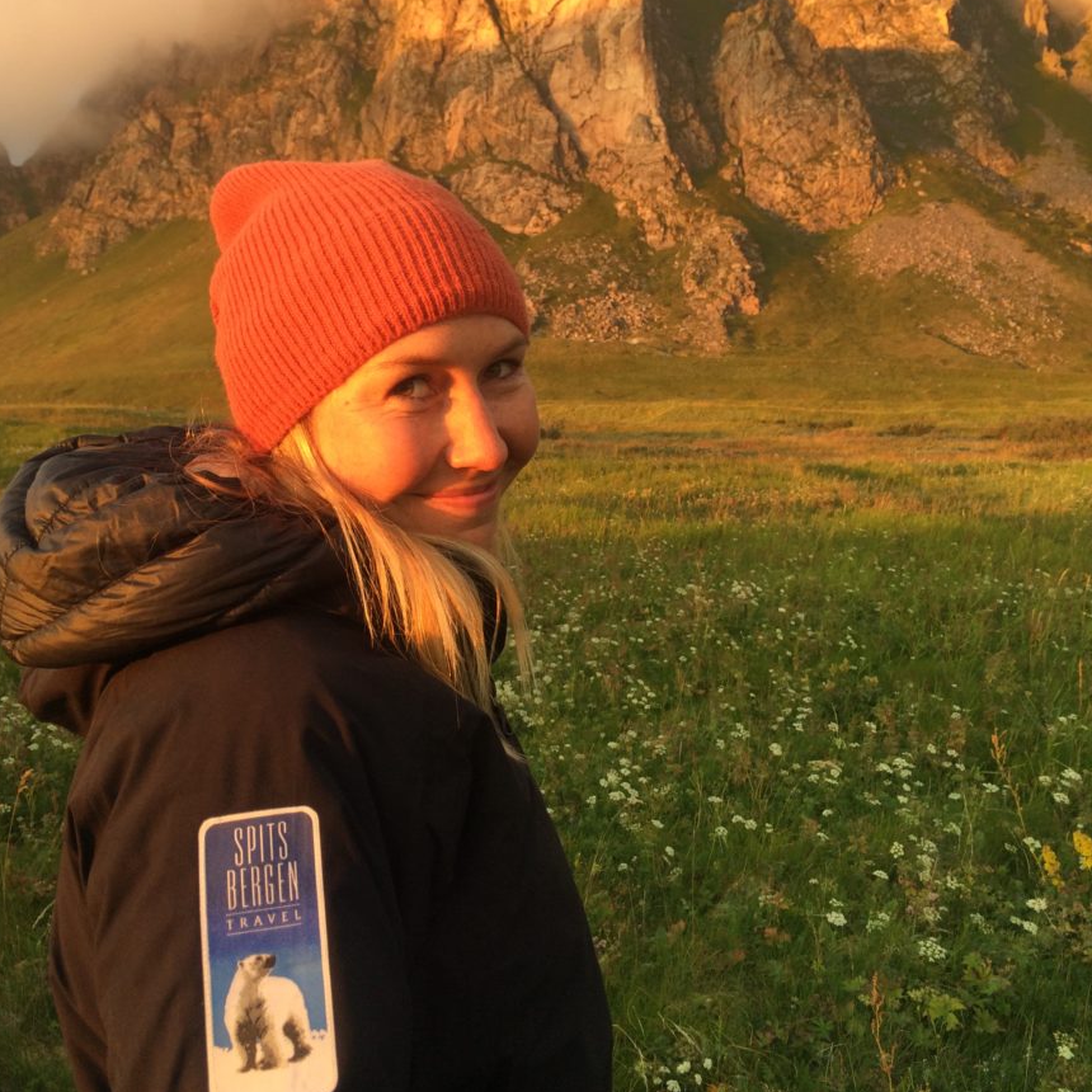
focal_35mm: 35
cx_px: 535
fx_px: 1249
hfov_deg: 47.2
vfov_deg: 46.6
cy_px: 380
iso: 50
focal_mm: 4.15
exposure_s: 1/120
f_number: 2.2
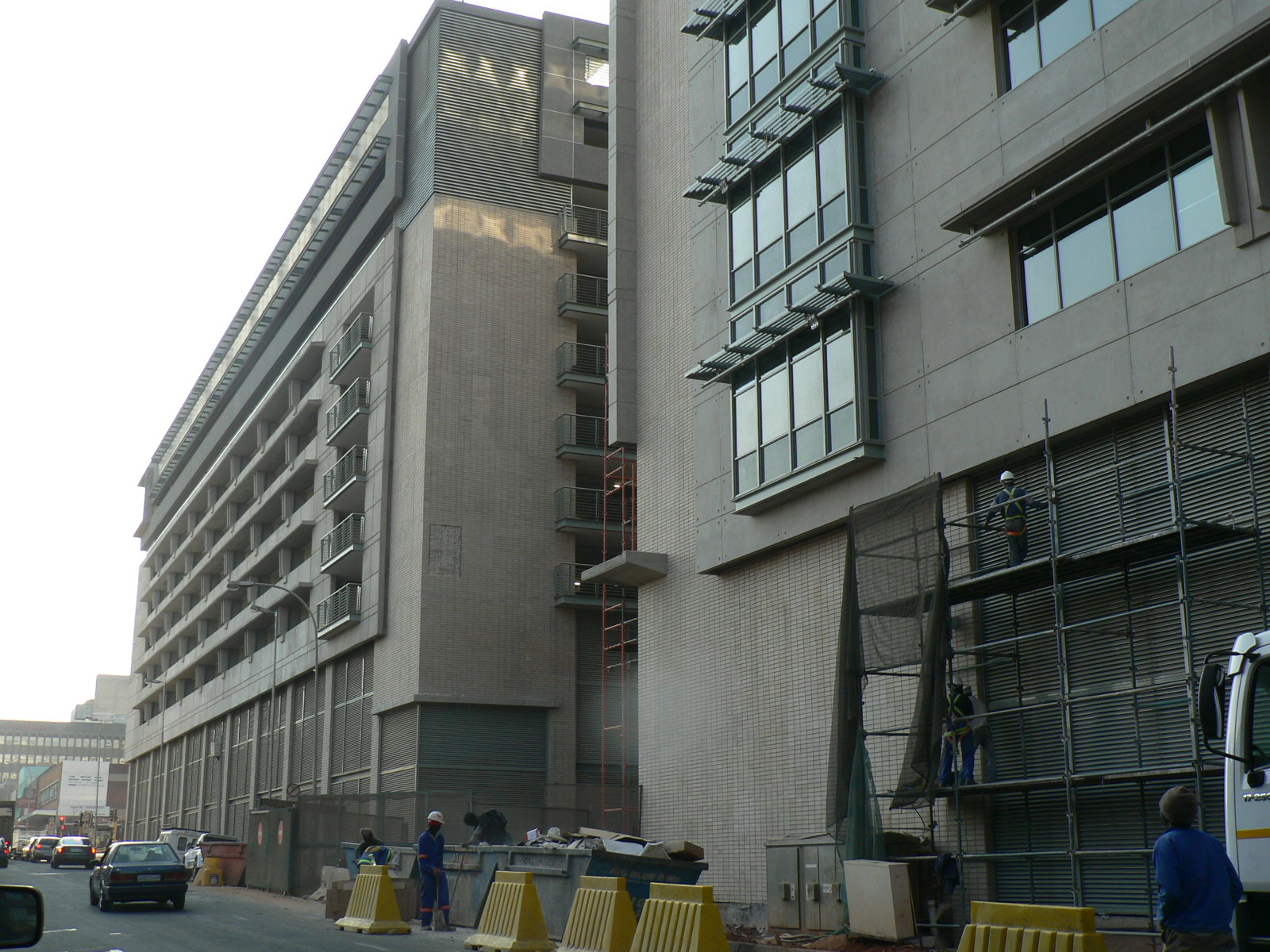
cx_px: 635
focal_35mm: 43
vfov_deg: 33.6
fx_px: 1578
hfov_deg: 43.9
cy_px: 476
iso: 80
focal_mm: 7.1
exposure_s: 1/160
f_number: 4
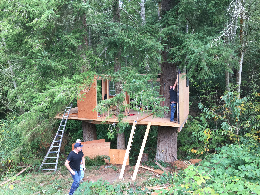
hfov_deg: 61.7
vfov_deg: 48.2
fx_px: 218
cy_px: 98
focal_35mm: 29
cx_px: 130
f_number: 2.2
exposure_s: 1/120
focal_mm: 4.15
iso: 32
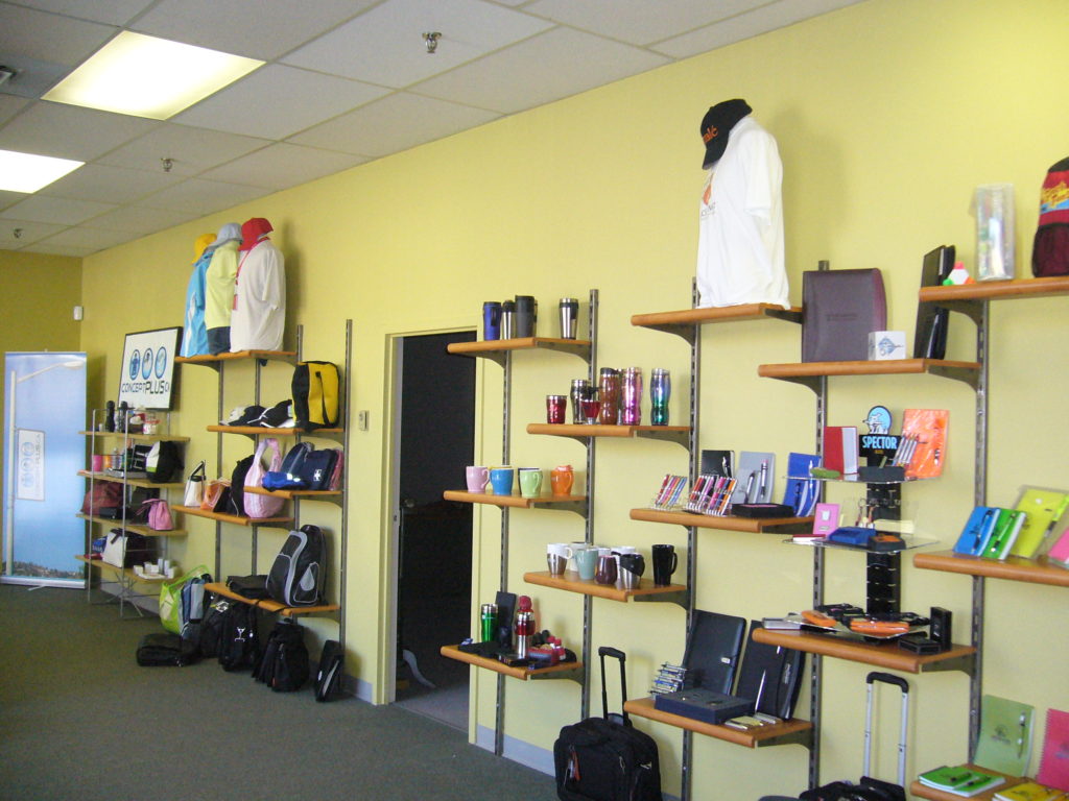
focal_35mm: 35
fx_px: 1081
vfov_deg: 40.7
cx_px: 534
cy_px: 400
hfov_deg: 52.6
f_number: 2.8
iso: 320
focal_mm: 5.8
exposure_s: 1/60
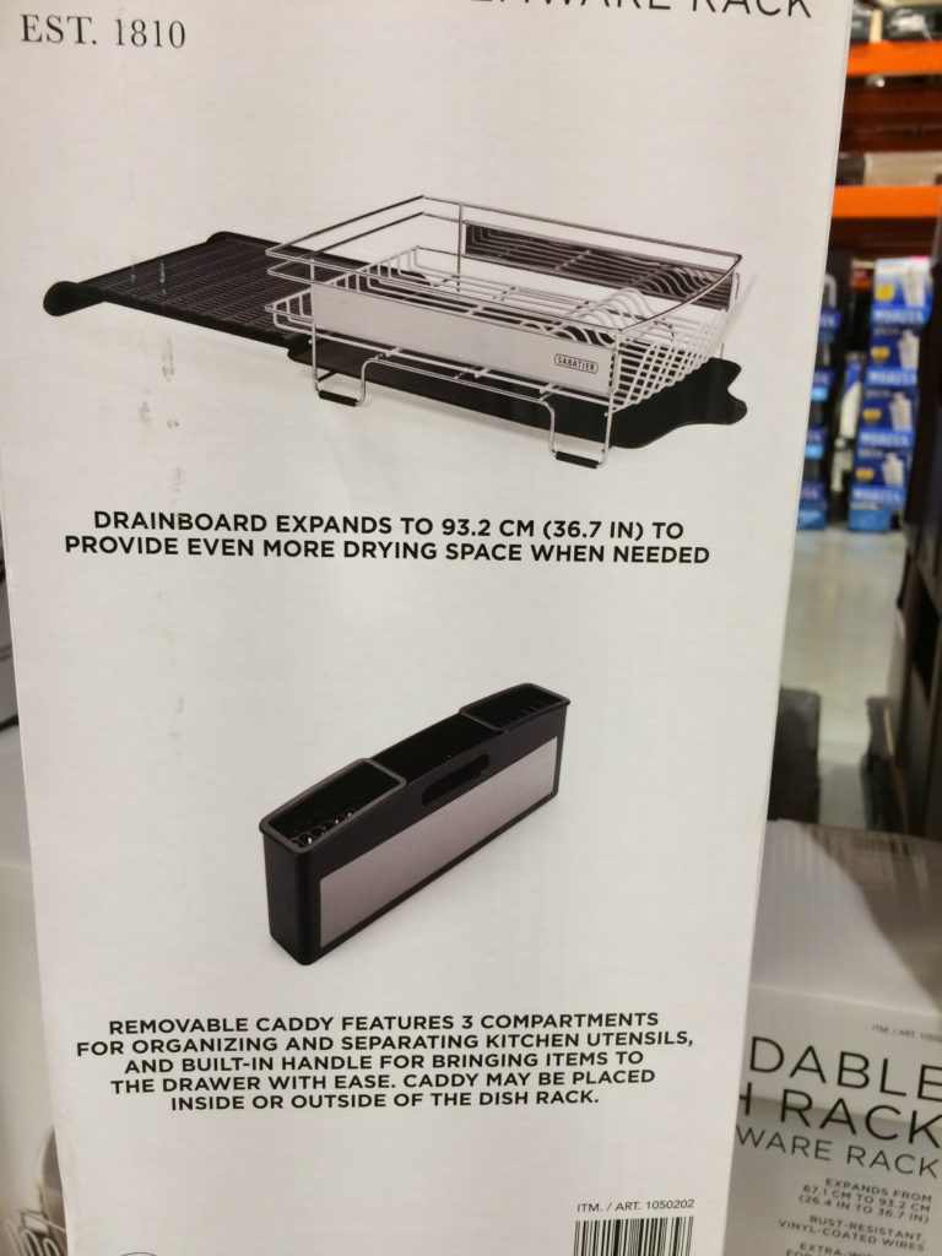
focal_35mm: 29
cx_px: 471
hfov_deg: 48.2
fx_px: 1052
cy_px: 628
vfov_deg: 61.7
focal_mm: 4.15
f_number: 2.2
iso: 125
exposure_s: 1/33
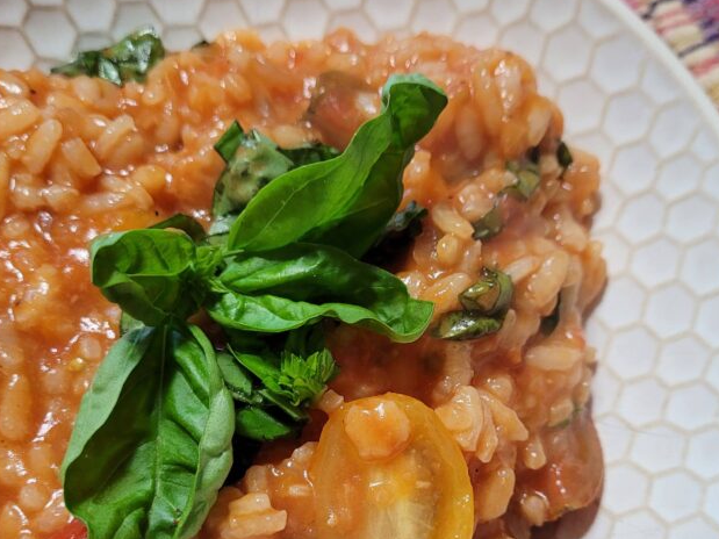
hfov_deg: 43.8
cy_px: 394
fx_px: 893
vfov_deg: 33.0
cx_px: 378
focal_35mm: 43
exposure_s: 1/59
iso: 250
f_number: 1.8
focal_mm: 5.4
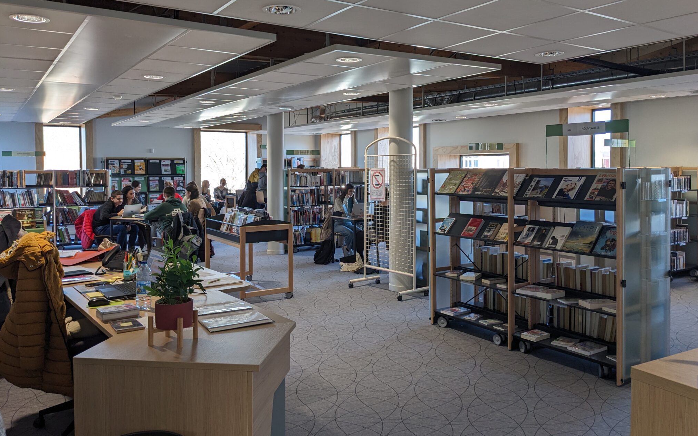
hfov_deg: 64.6
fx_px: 552
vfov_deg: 43.0
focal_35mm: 29
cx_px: 351
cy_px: 182
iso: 57
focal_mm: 4.38
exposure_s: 1/137
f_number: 1.73
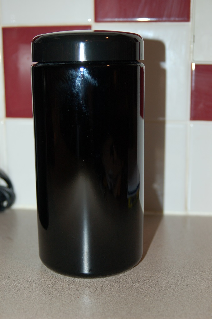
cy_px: 160
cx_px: 106
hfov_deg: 25.7
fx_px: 465
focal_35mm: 52
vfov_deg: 37.9
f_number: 3.8
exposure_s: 1/60
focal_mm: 35
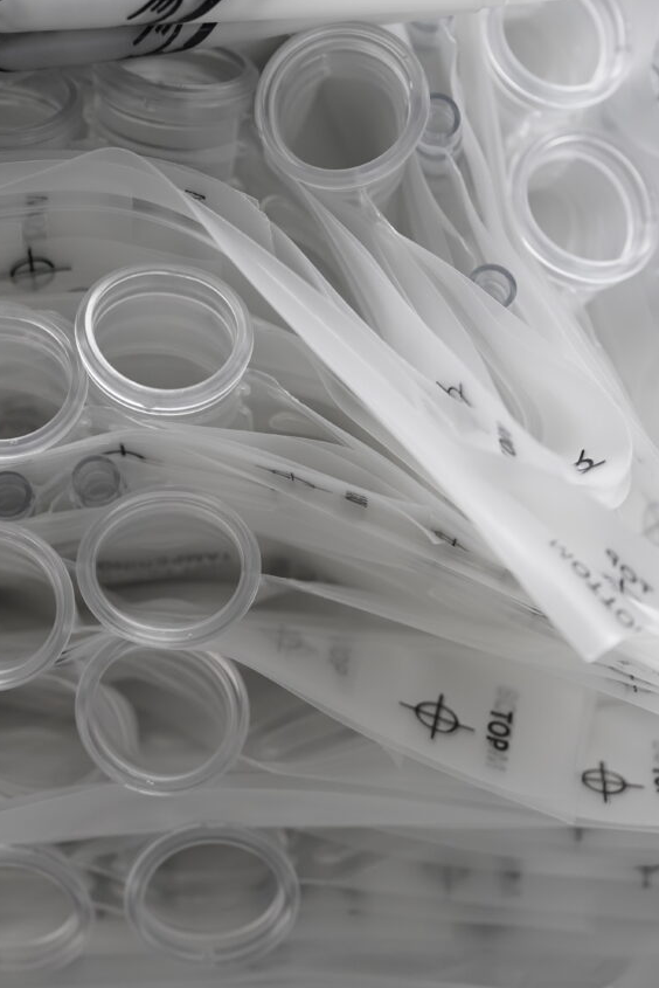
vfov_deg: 19.3
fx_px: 2908
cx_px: -69
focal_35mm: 106
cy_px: 496
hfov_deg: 12.7
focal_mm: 70
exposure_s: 1/160
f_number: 4
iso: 1000
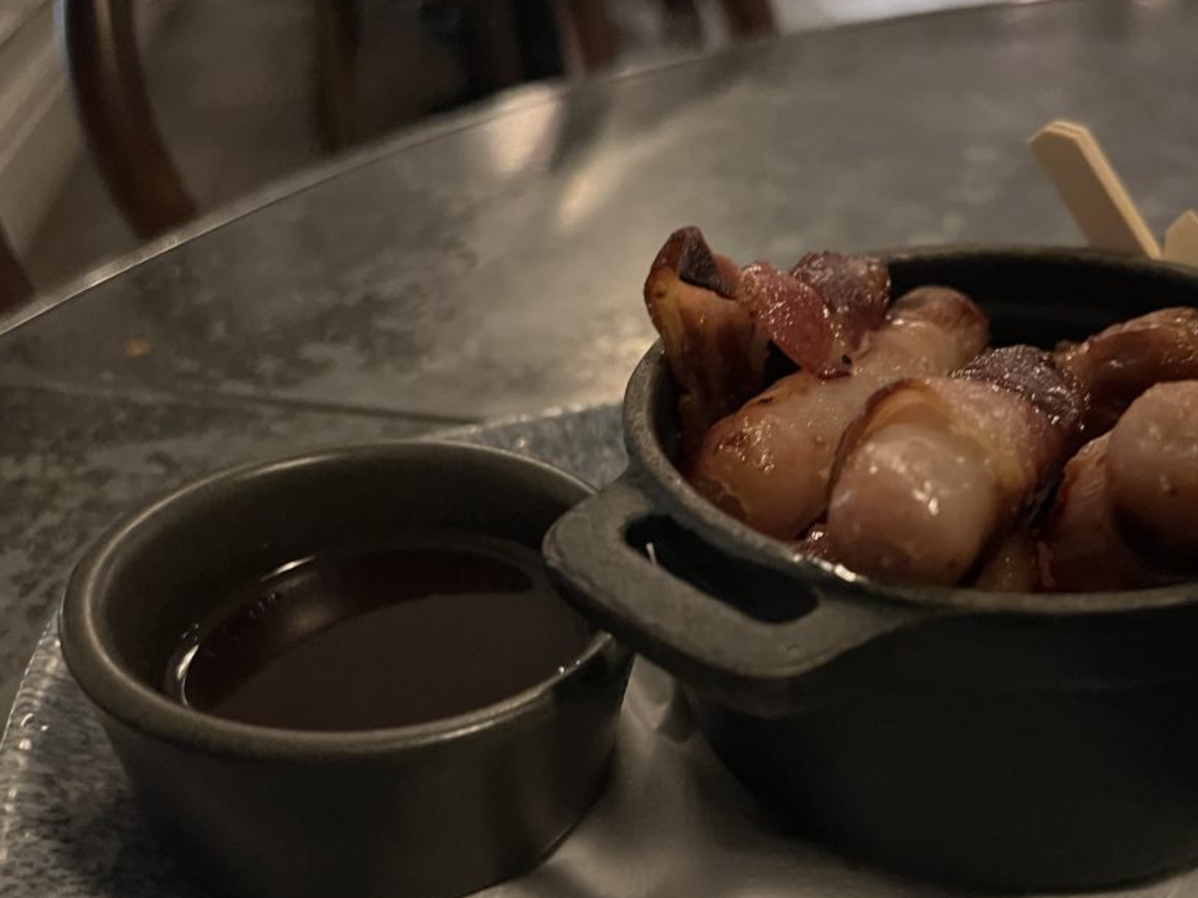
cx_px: 824
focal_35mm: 36
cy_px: 486
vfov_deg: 39.6
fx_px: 1246
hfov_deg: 50.2
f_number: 1.5
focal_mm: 5.7
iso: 800
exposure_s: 1/25
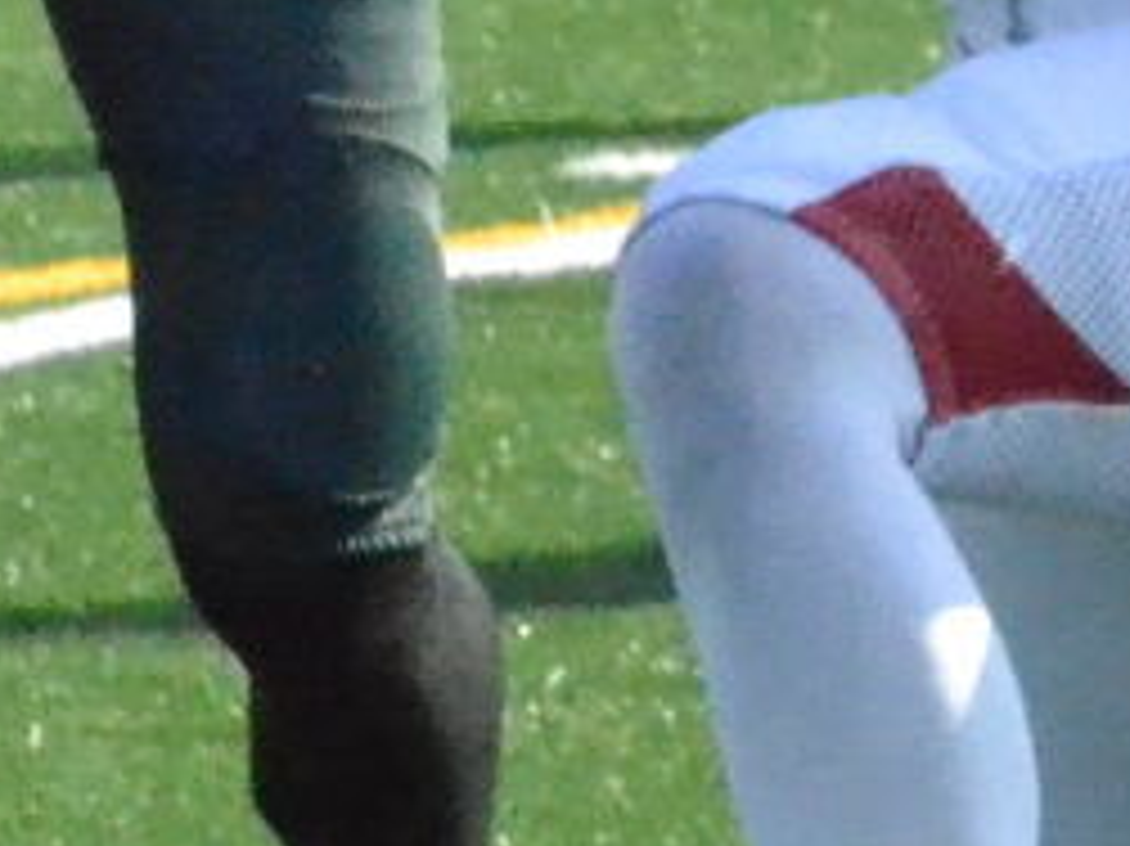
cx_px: 849
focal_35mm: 1368
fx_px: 44648
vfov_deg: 1.1
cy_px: -461
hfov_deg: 1.4
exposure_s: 1/3200
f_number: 9
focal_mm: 135
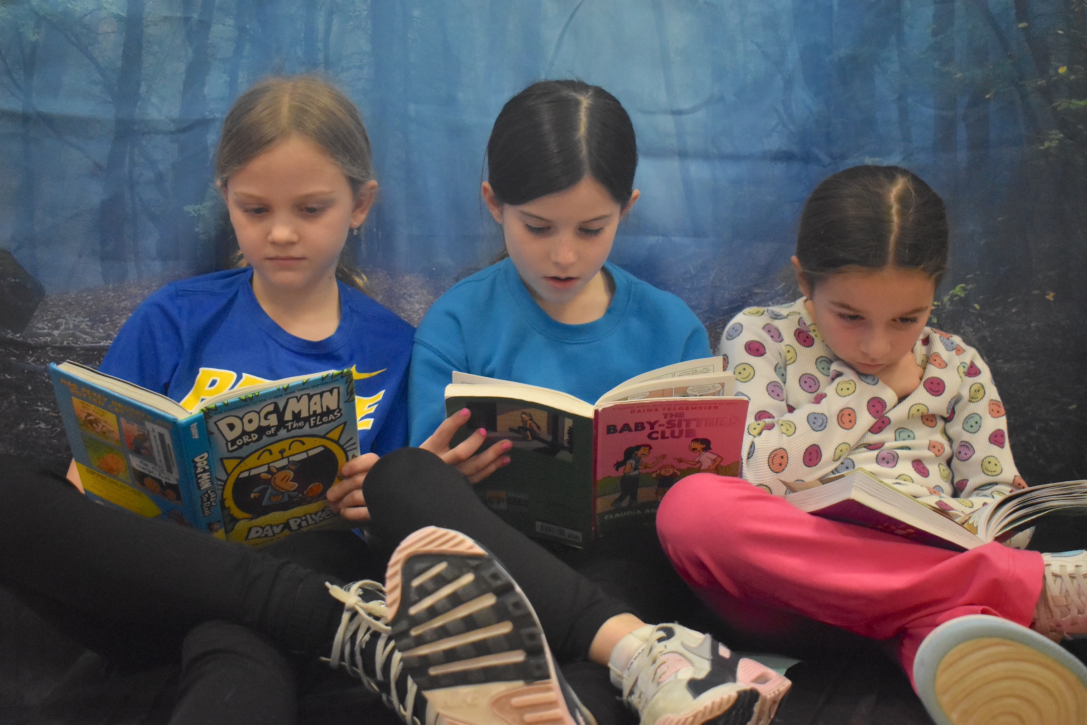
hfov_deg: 38.9
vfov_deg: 26.5
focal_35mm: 51
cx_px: 544
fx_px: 1540
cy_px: 362
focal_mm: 34
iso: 3200
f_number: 4.5
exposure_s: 1/160
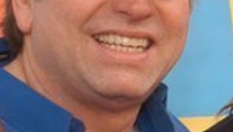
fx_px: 2328
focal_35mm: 377
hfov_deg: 5.6
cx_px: 493
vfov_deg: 3.2
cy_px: 218
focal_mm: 35
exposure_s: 1/160
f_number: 6.3
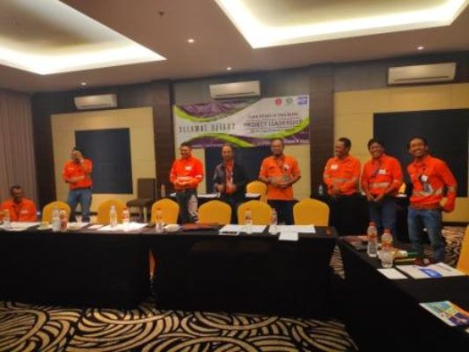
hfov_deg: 81.7
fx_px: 271
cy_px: 176
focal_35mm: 20
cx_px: 234
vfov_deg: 66.0
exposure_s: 1/25
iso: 253
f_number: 1.9
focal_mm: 3.94
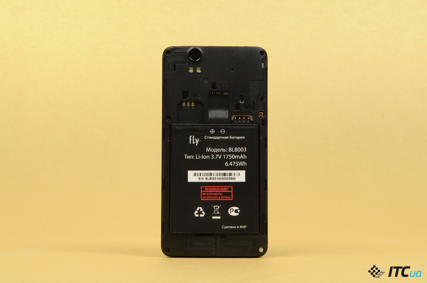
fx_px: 977
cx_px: 214
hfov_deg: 24.7
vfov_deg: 16.5
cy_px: 142
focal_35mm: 82
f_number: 16
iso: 200
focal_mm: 55
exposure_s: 1/100
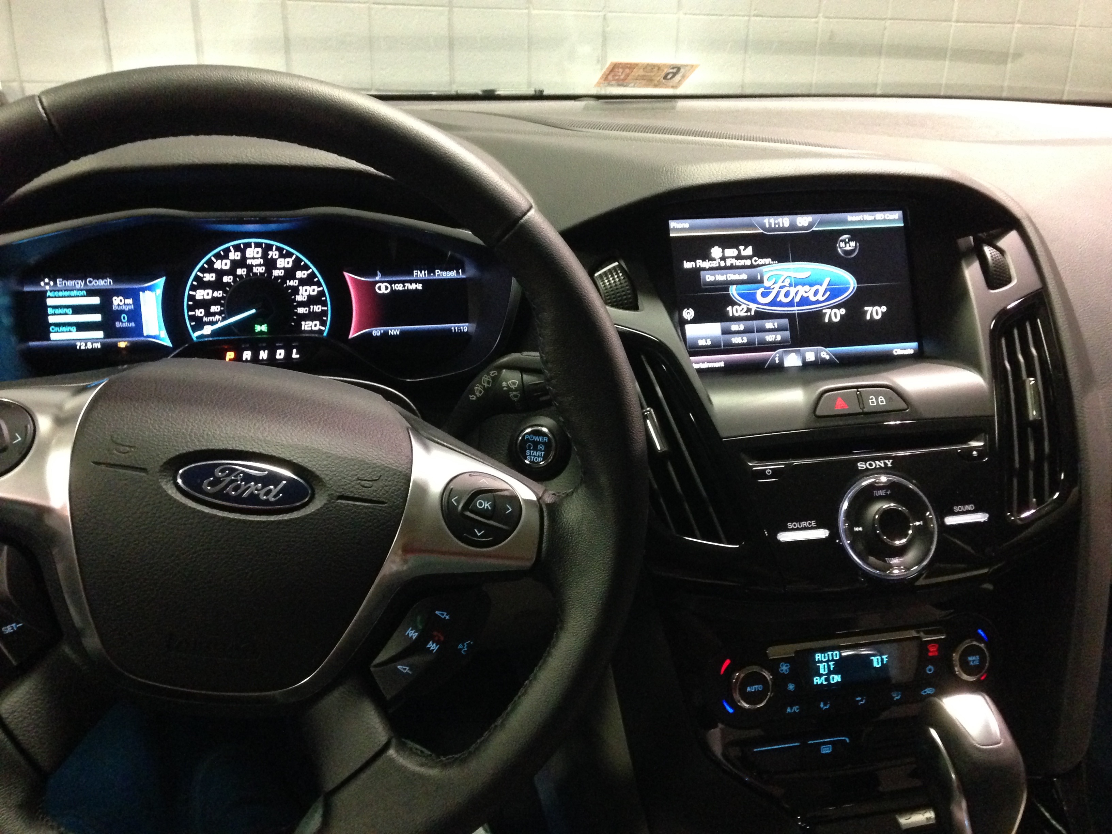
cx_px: 556
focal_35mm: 33
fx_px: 1060
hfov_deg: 55.4
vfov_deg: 42.9
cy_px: 417
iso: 640
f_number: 2.4
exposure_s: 1/15
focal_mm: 4.12
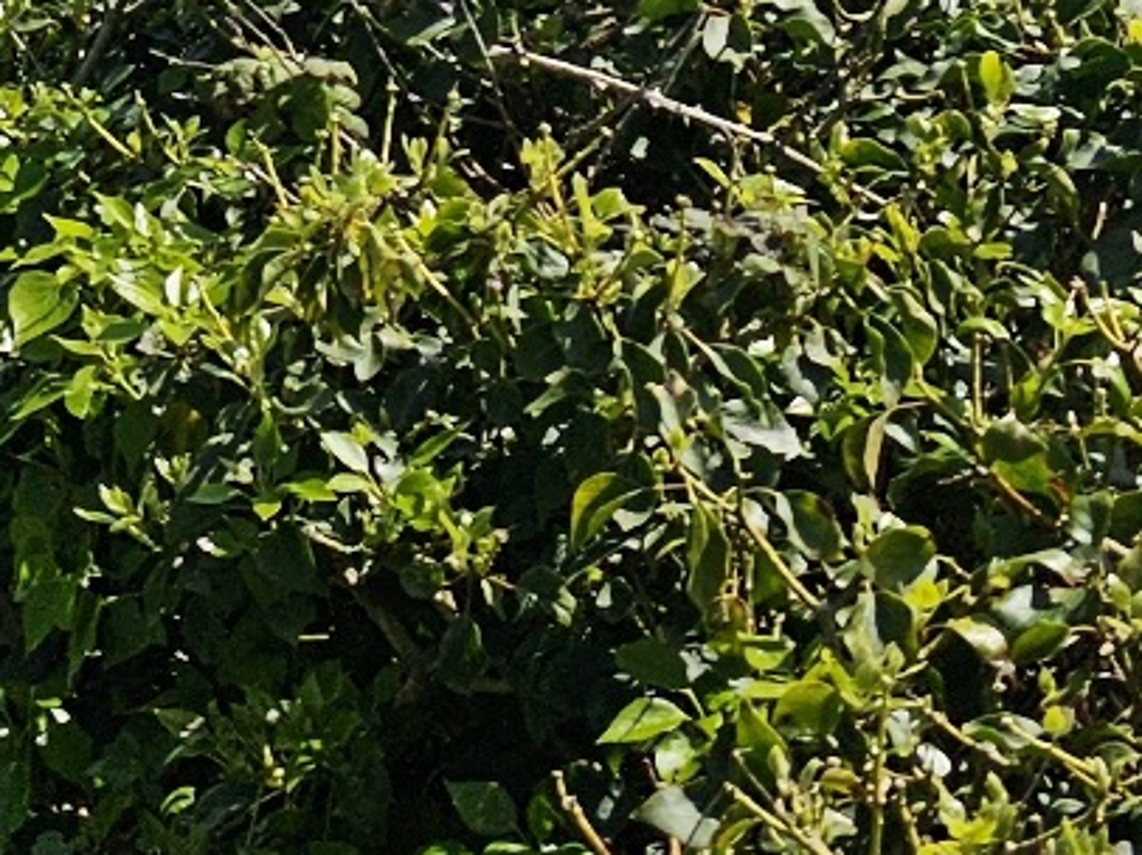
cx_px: -613
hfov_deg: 13.6
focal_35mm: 136
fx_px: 4484
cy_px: -1299
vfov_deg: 9.5
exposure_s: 1/1667
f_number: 1.7
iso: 10
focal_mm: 6.3
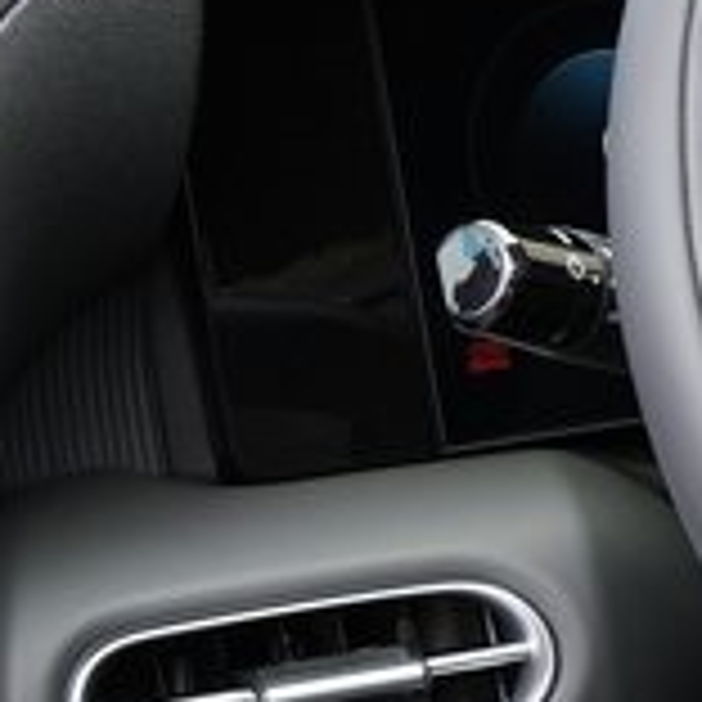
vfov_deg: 12.7
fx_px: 3074
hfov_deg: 10.8
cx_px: 1755
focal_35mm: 134
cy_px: 821
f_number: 8
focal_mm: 24
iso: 250
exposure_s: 1/30
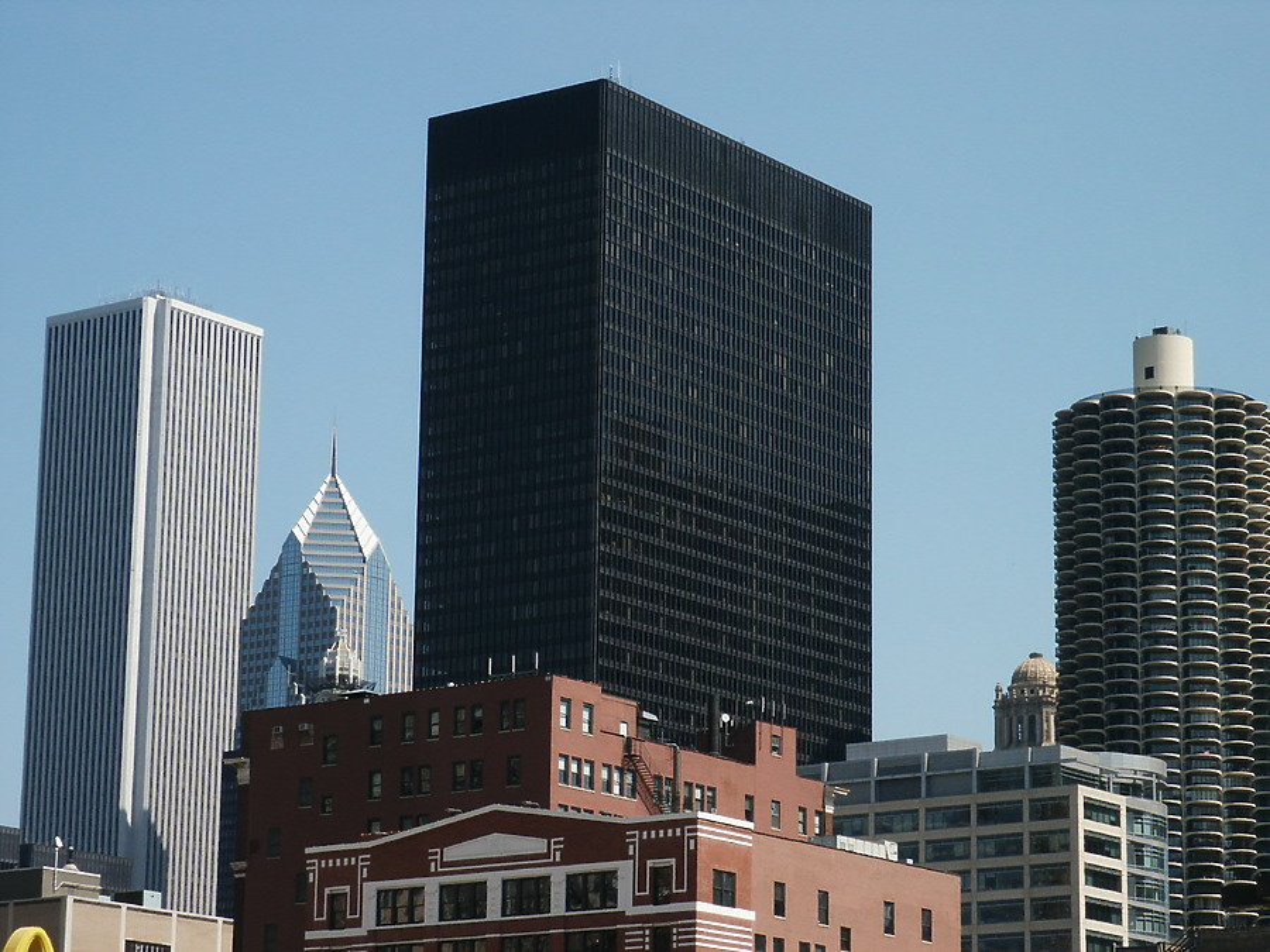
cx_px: 635
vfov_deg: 14.5
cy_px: 476
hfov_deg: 19.3
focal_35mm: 102
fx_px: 3742
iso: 64
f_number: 8
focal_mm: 20.88
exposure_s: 1/180
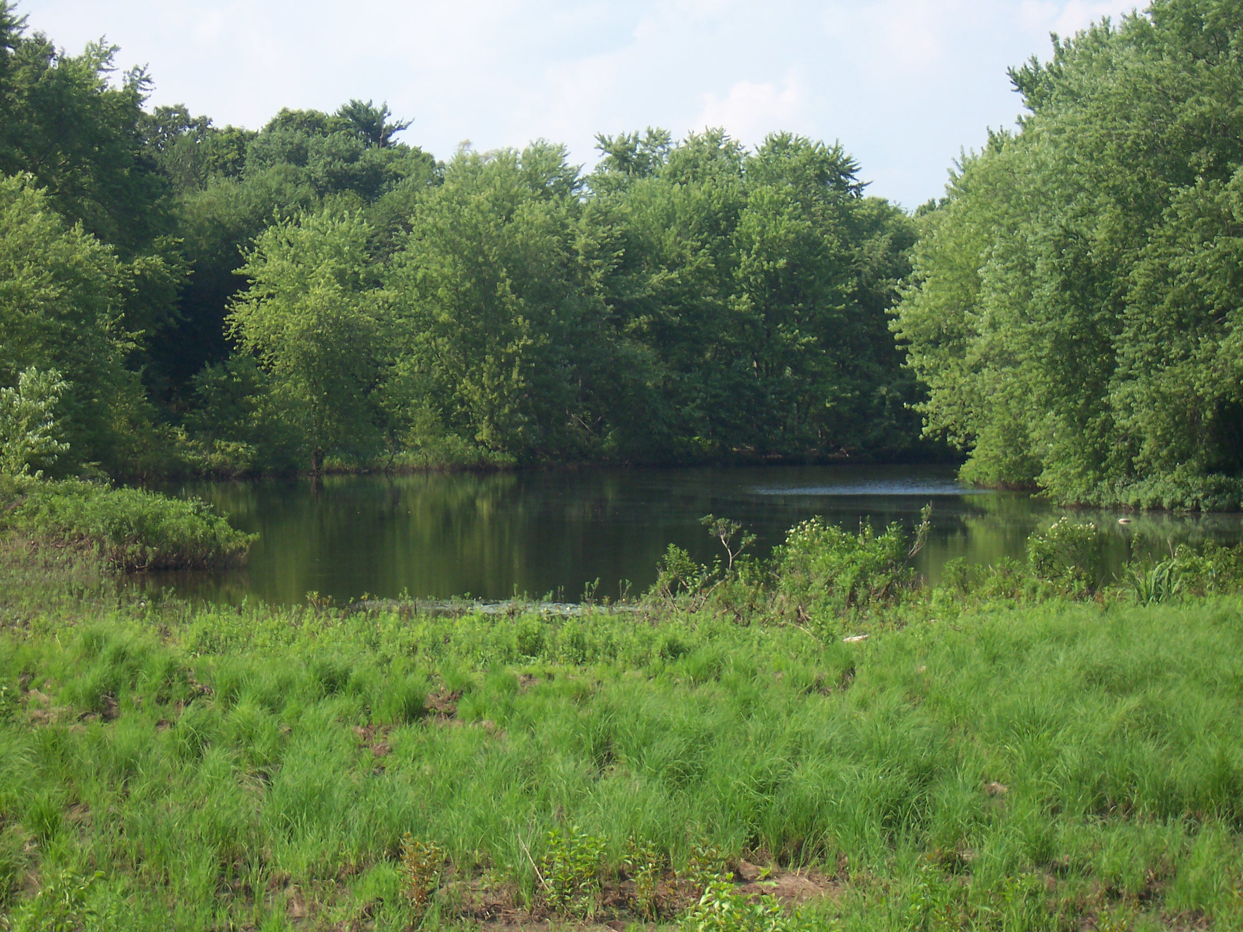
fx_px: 3878
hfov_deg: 18.2
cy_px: 466
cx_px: 622
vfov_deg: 13.7
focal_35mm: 108
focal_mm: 18
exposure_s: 1/250
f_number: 5.6
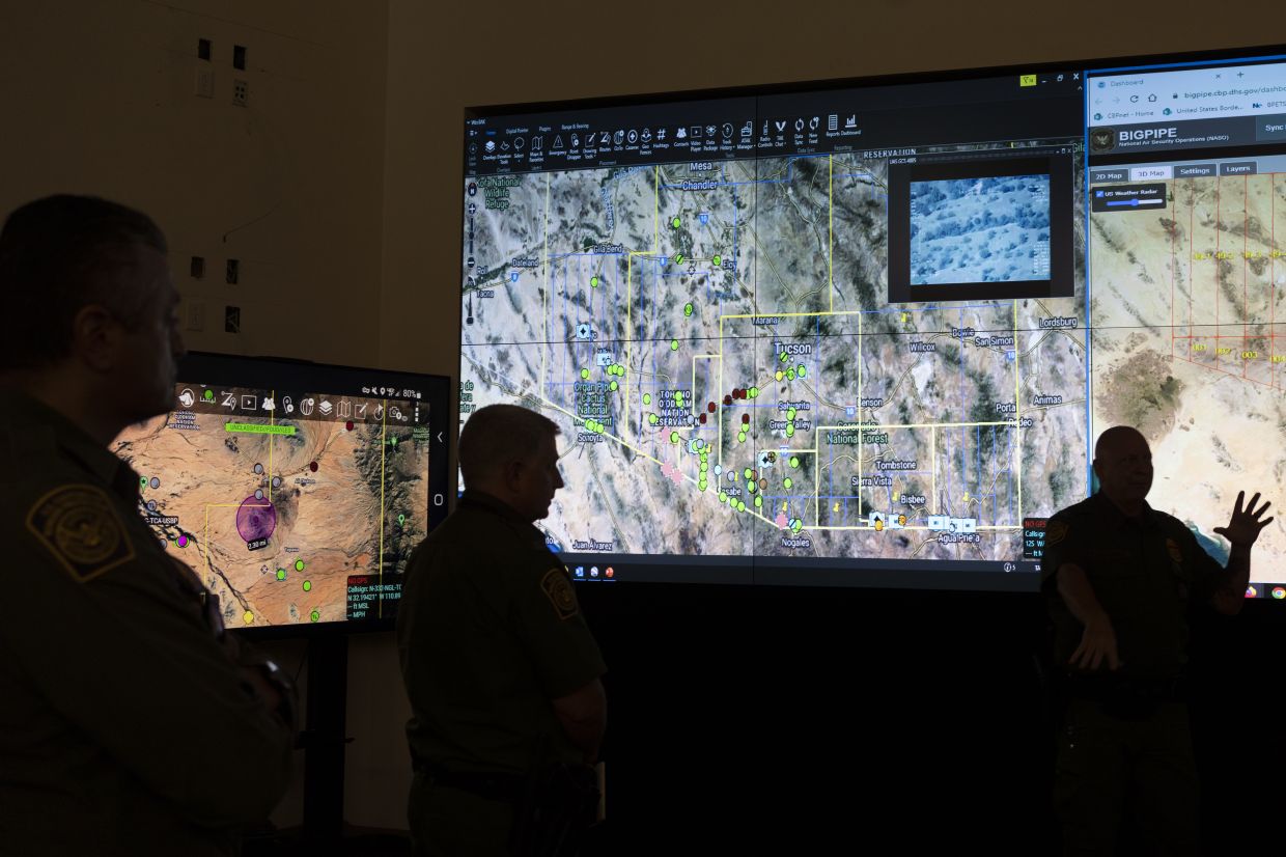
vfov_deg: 37.8
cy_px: 428
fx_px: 1250
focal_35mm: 35
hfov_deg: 54.4
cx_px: 643
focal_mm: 35
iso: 640
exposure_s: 1/80
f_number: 4.5
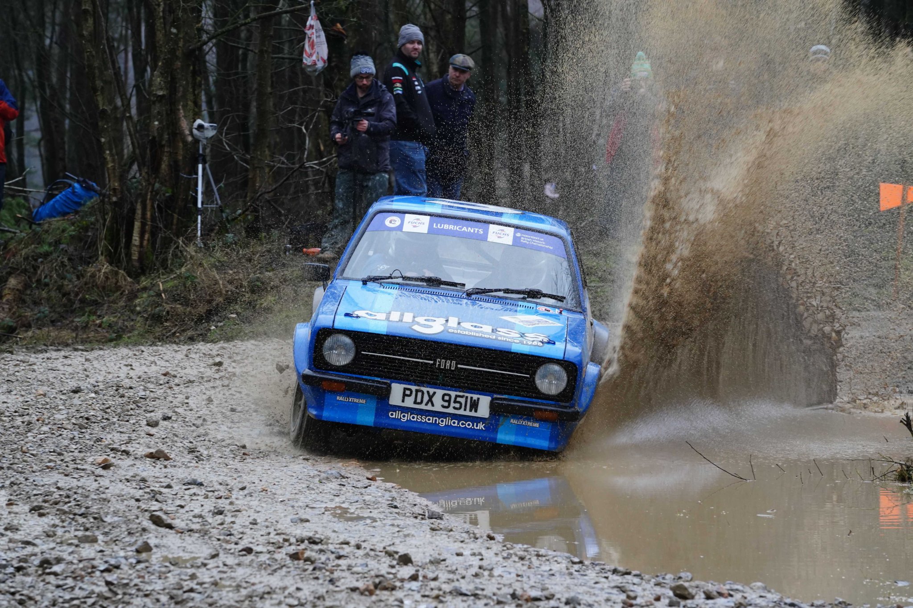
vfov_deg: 7.2
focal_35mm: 191
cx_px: 456
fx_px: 4843
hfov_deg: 10.8
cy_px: 304
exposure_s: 1/400
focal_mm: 191
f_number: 9
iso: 2500
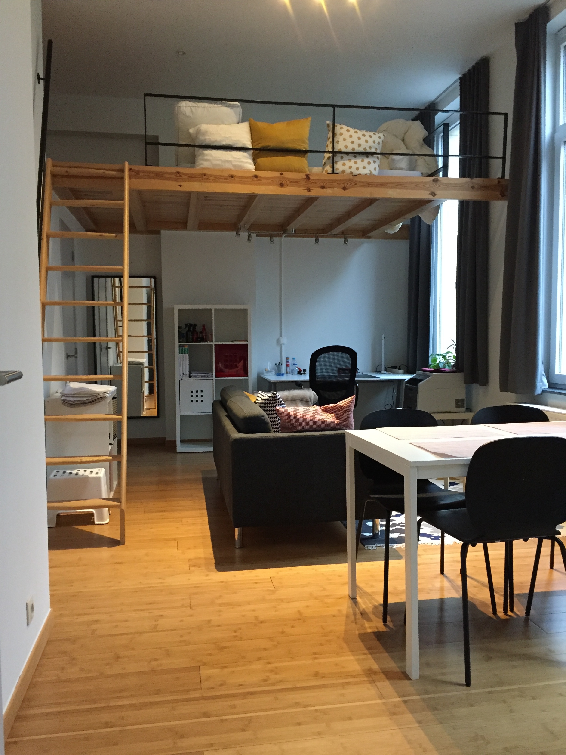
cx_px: 283
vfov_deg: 61.7
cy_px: 378
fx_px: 632
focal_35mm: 29
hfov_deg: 48.2
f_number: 2.2
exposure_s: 1/17
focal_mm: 4.15
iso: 320
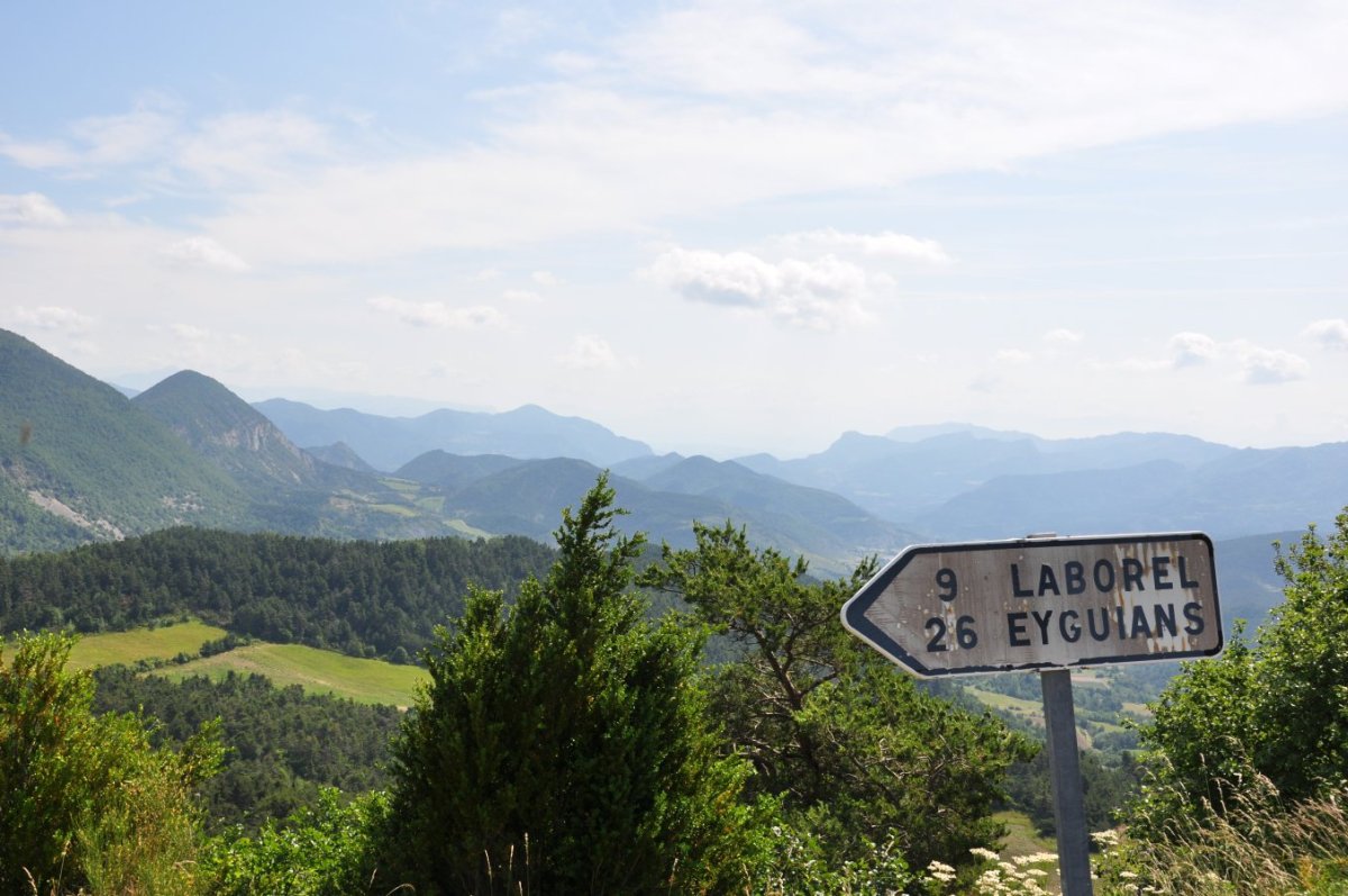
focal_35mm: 38
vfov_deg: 35.4
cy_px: 448
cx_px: 674
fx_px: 1402
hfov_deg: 51.3
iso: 200
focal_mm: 25
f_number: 11
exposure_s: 1/400
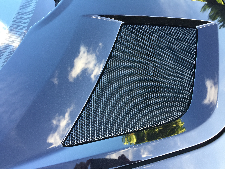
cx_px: 112
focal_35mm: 29
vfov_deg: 48.2
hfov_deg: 61.7
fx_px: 188
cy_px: 84
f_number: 2.2
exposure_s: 1/33
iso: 32
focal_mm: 4.15
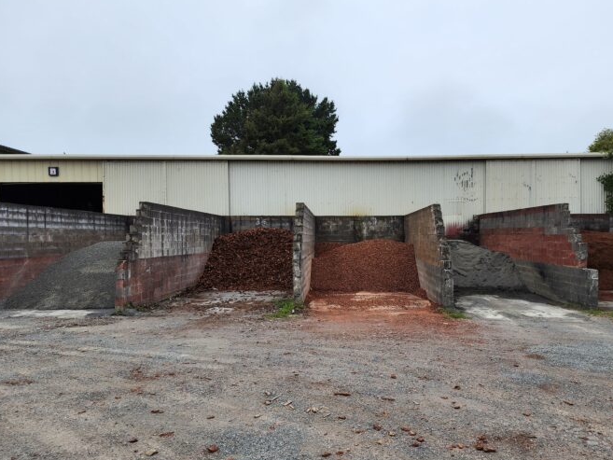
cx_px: 354
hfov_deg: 63.1
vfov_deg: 49.7
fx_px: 496
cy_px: 254
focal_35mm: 28
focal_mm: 6.4
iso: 12
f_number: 1.8
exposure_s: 1/566
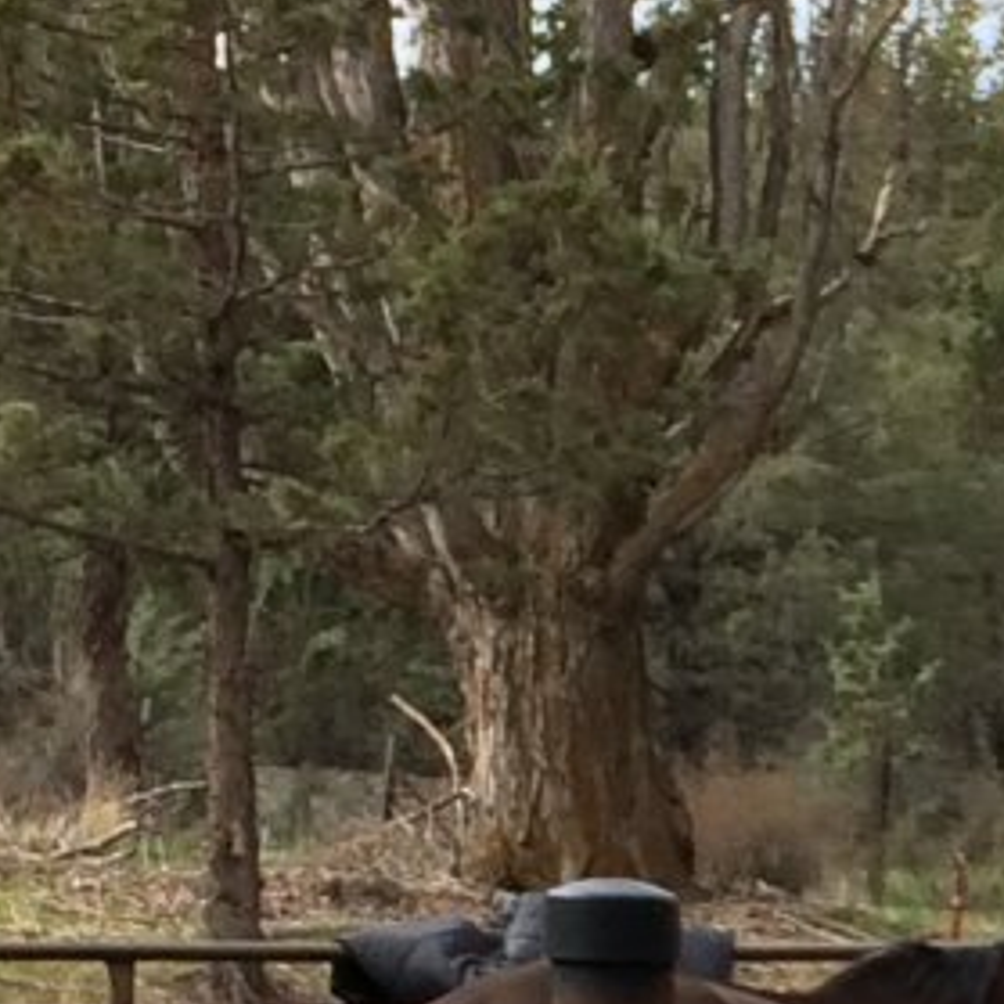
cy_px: 1245
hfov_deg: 8.5
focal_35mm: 188
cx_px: 2407
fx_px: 6169
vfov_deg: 9.2
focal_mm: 4.15
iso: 32
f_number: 2.2
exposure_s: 1/954
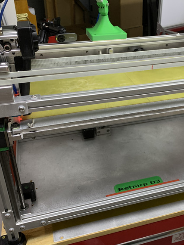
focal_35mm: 39
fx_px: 276
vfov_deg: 47.8
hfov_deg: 36.5
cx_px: 122
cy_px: 109
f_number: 1.8
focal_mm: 4.25
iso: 250
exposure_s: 1/60
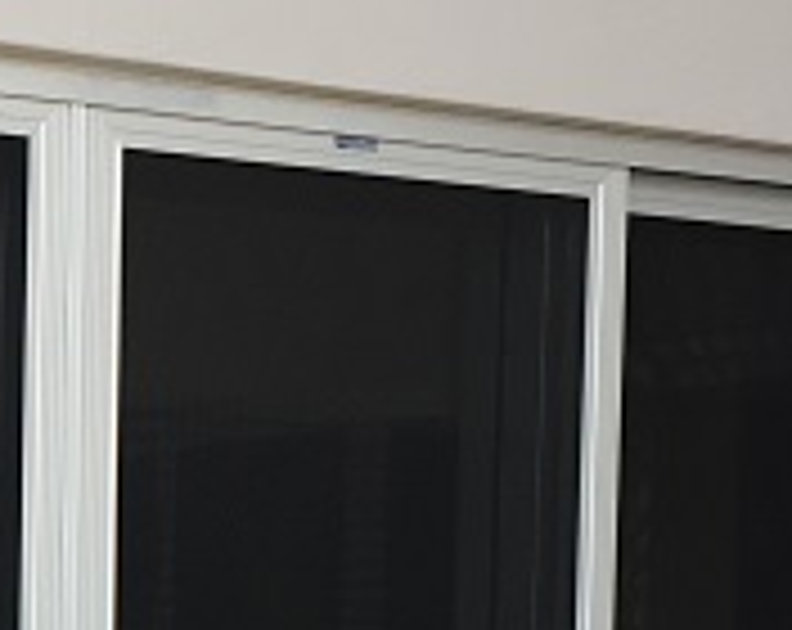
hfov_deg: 14.2
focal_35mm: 129
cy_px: 986
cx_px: -328
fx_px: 3017
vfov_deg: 11.4
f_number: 2.2
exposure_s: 1/130
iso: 32
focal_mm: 4.15
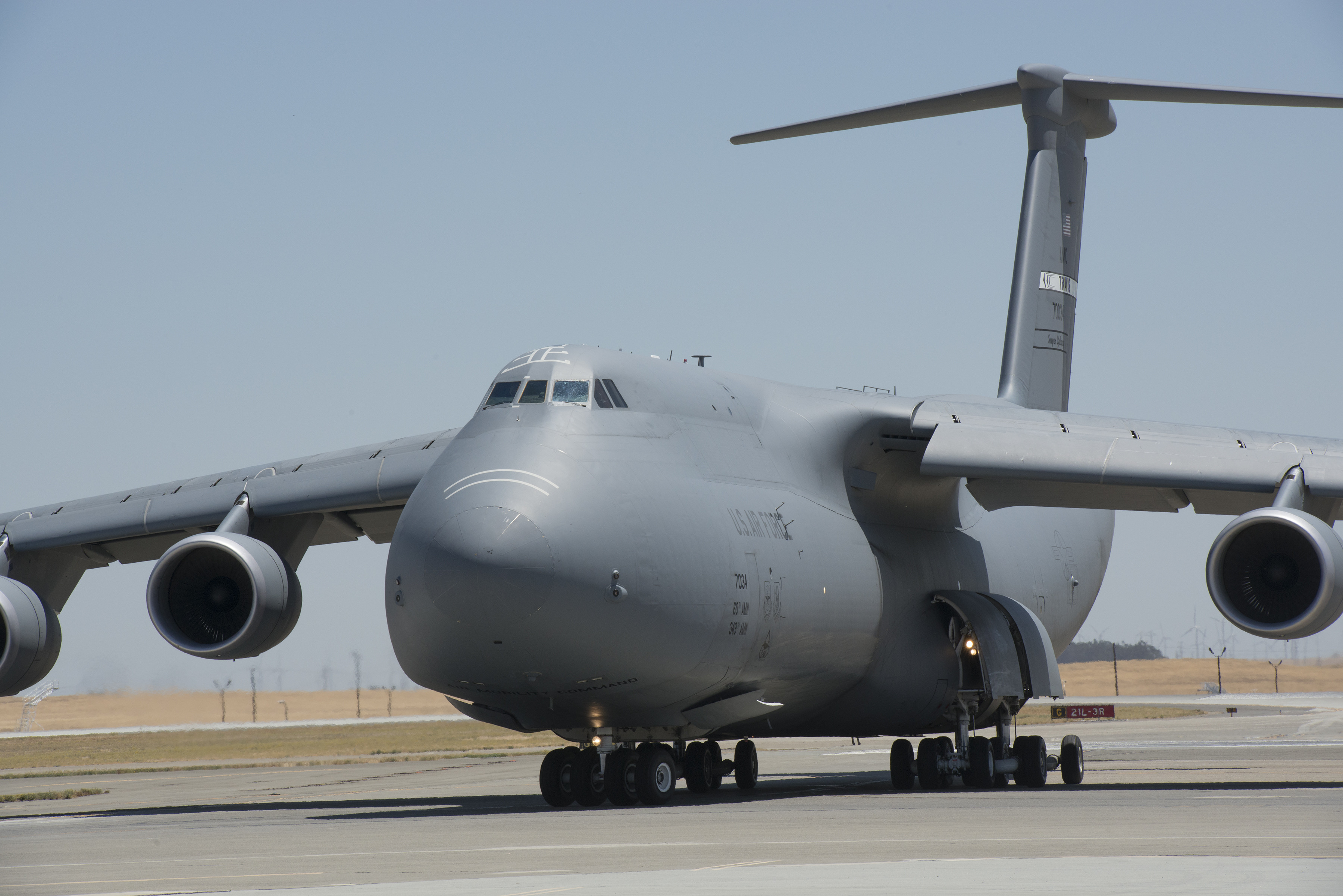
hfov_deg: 10.3
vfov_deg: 6.9
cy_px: 448
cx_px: 672
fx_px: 7463
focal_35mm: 200
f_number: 20
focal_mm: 200
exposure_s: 1/640
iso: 1000
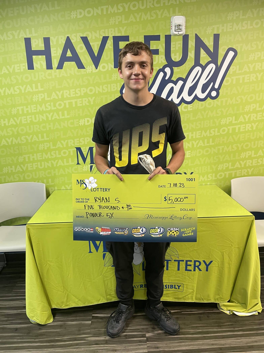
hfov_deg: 53.1
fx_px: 264
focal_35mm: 26
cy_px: 176
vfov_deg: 67.3
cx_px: 132
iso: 100
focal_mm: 4.2
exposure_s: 1/60
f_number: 1.6
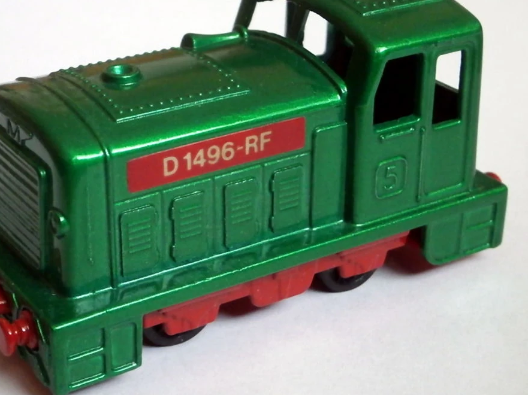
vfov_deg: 22.9
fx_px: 976
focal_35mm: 64
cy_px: 190
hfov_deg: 30.2
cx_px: 231
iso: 320
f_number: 3.4
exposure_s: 1/40
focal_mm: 8.3
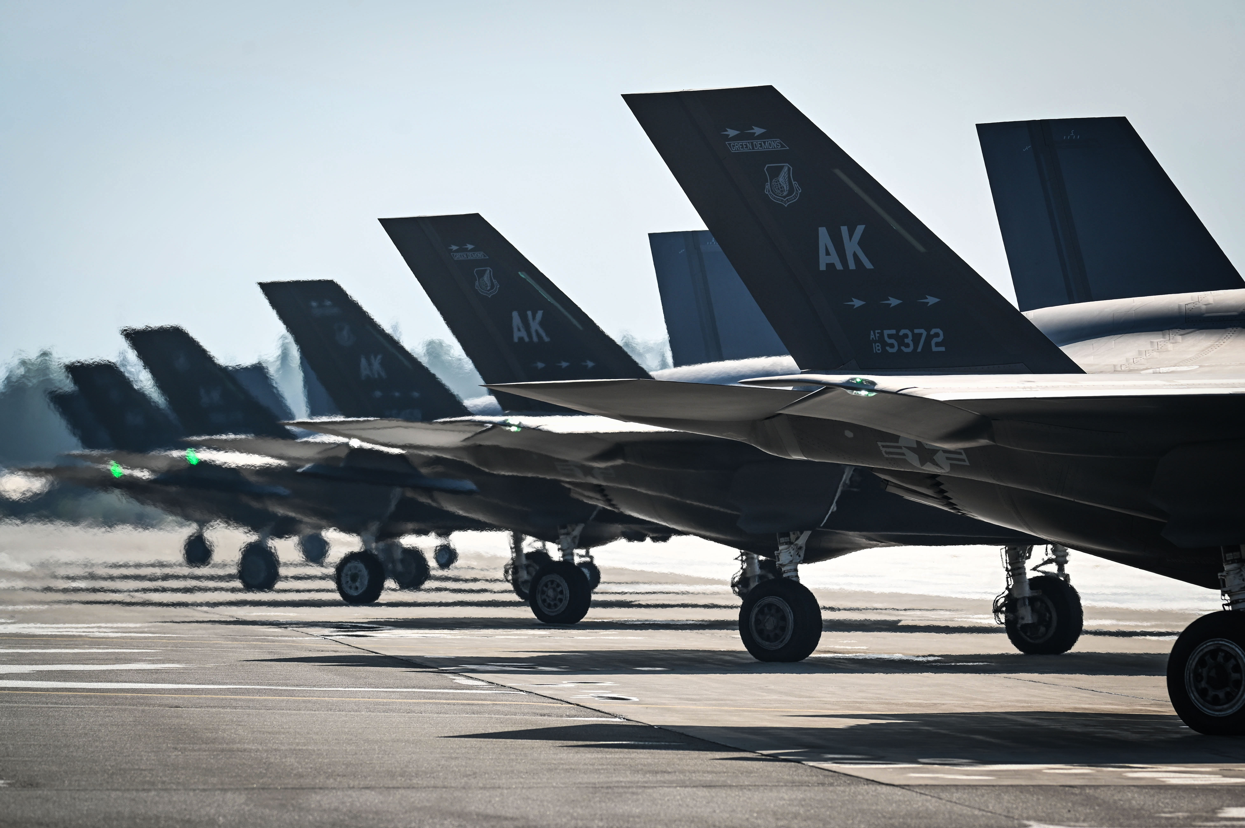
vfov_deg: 7.6
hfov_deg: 11.4
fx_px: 6221
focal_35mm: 180
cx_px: 622
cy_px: 414
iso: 200
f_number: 5.6
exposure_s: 1/1600
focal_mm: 180
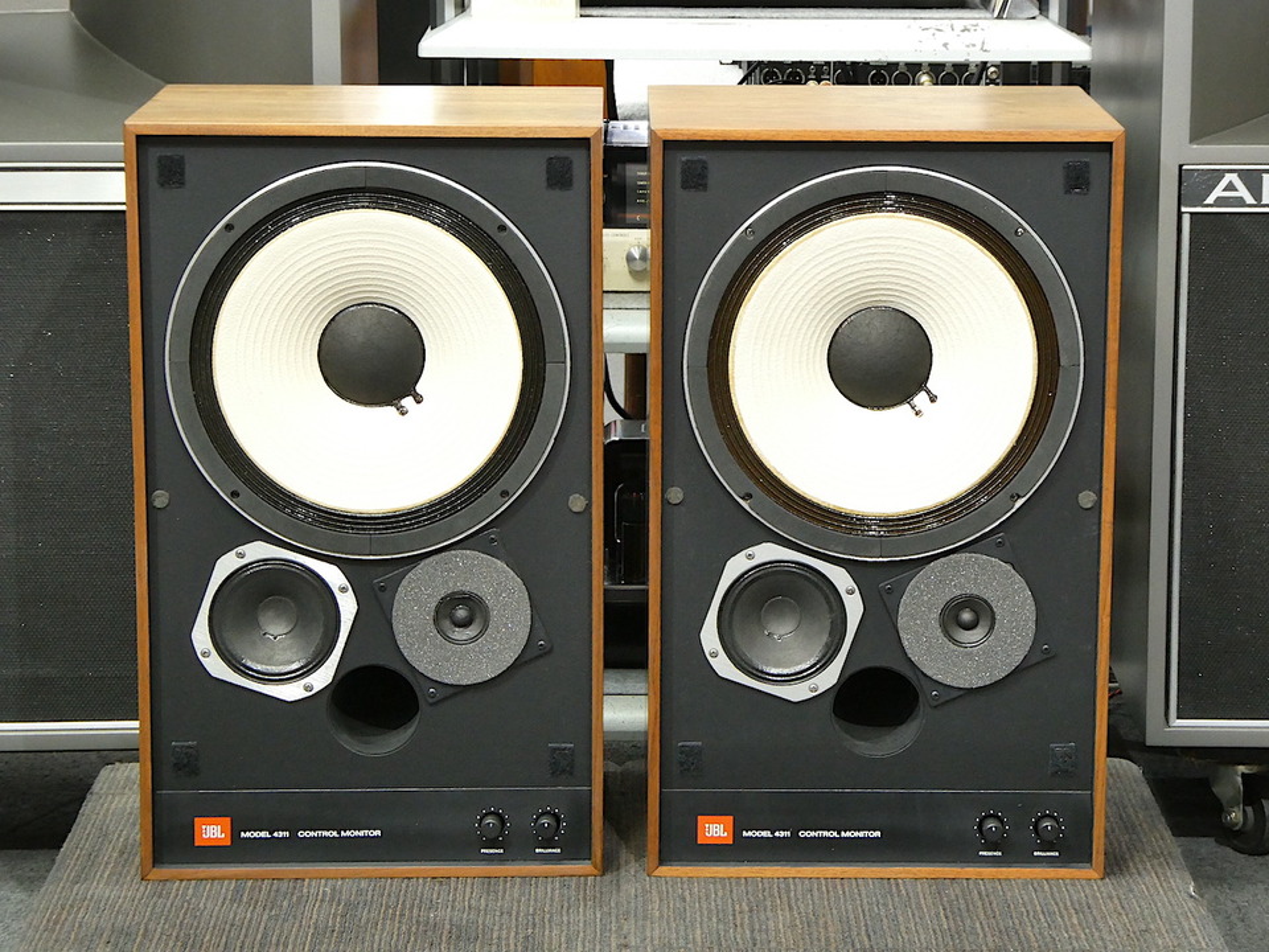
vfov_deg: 15.1
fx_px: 3593
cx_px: 634
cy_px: 476
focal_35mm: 98
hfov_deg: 20.0
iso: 400
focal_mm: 17.5
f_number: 6.3
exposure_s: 1/3.2
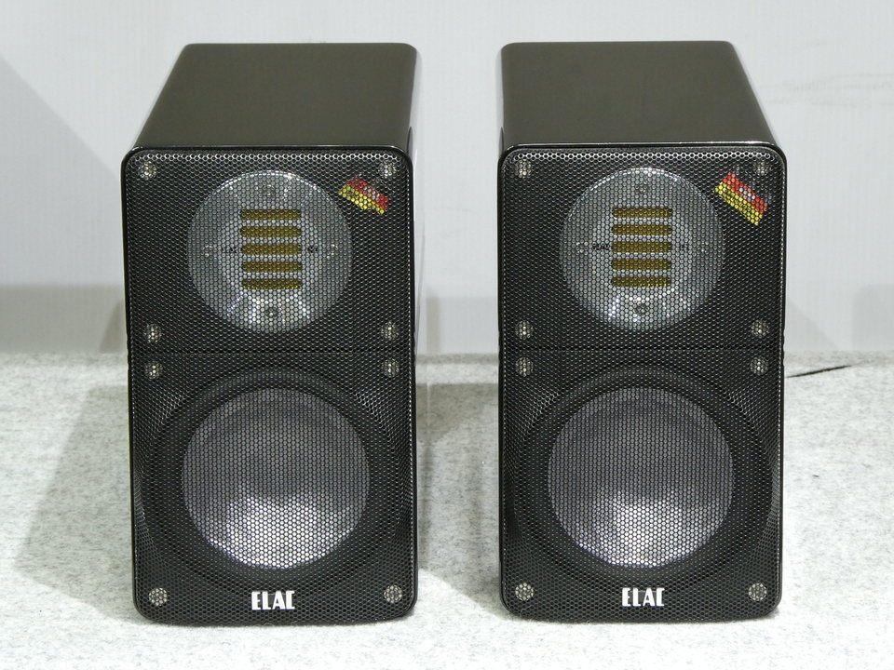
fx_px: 3487
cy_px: 335
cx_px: 447
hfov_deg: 14.6
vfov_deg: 11.0
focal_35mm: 135
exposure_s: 1/5
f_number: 5.6
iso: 400
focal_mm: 24.2
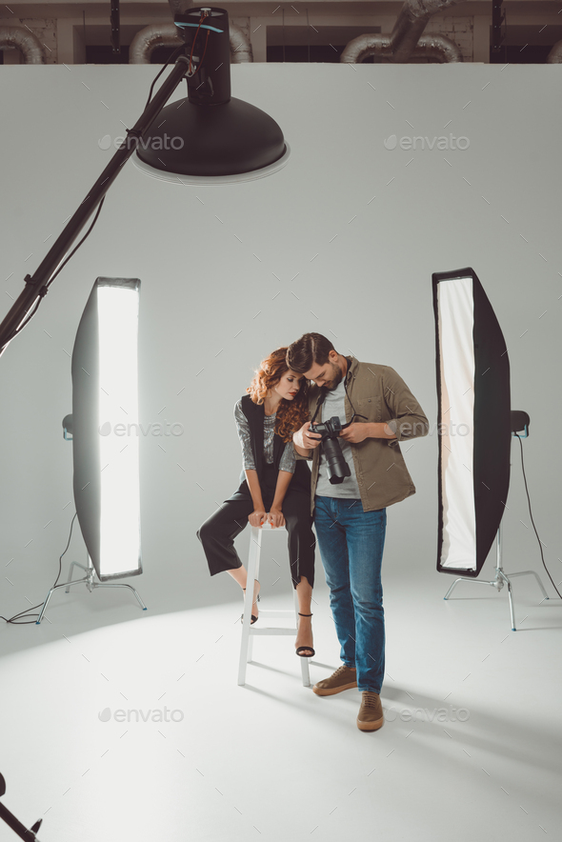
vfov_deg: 54.4
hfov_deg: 37.9
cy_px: 421
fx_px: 819
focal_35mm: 35
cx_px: 281
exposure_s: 1/200
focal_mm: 35
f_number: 5.6
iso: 200
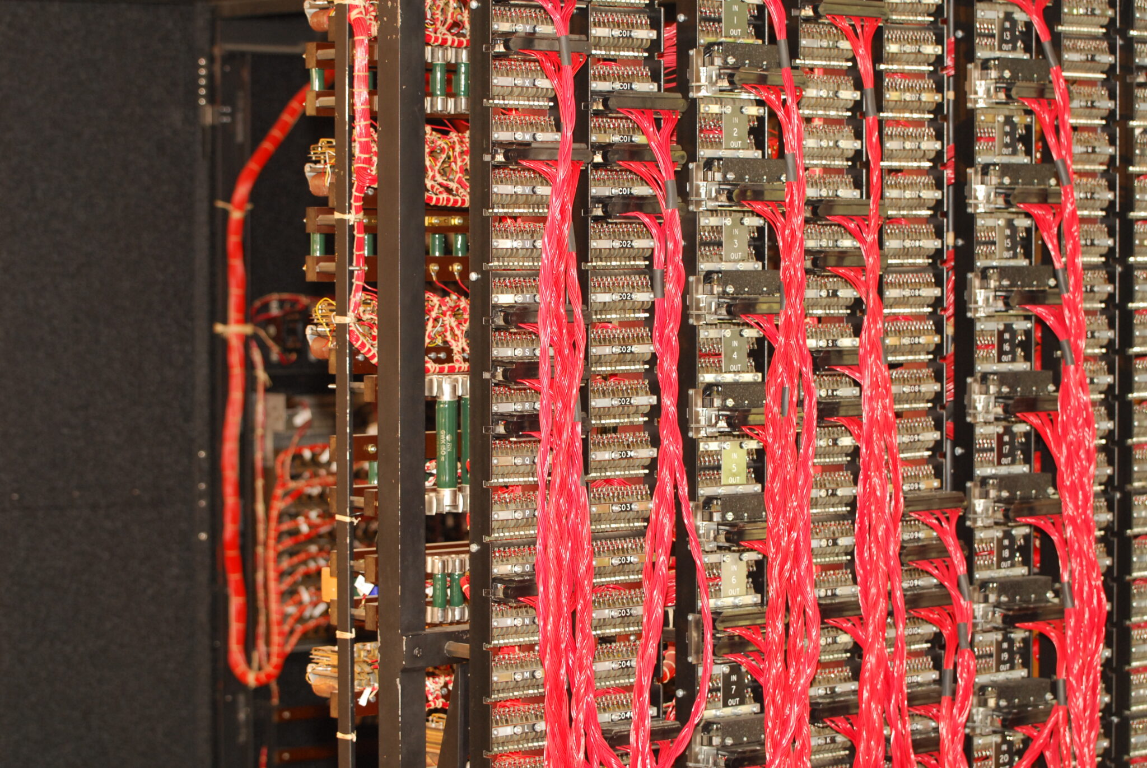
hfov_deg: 19.4
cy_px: 384
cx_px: 574
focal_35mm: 105
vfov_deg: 13.1
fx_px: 3349
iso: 400
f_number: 4.5
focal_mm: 70
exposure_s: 1/30
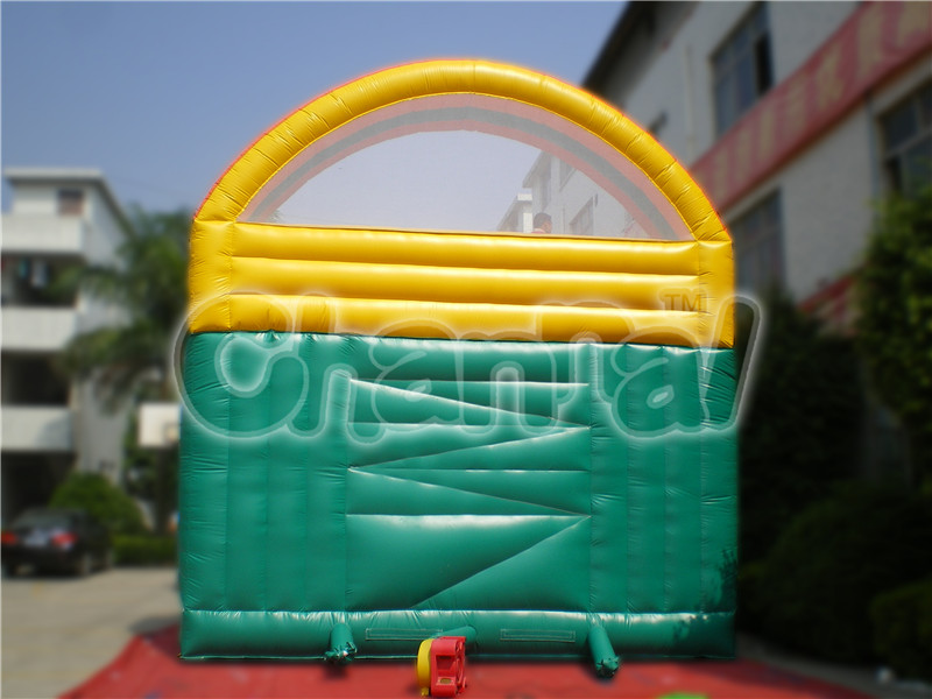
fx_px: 1023
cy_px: 350
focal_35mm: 38
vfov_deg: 37.7
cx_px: 466
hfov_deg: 49.0
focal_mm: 6.3
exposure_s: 1/500
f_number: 4.6
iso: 64
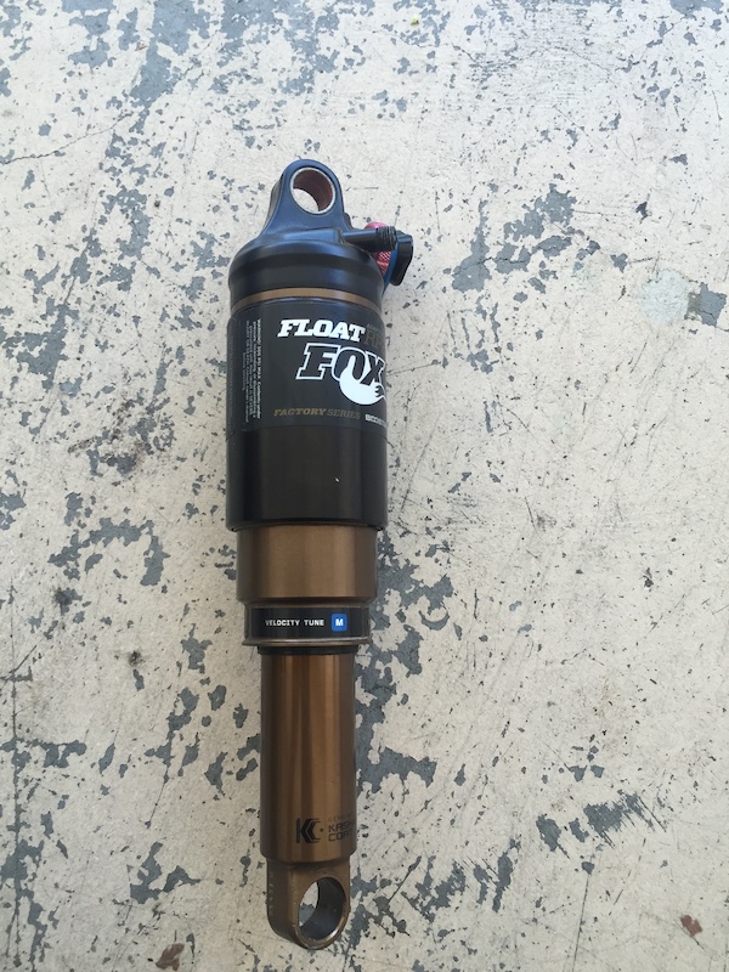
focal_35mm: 29
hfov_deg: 48.2
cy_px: 486
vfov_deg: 61.7
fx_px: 814
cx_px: 364
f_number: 2.2
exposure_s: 1/120
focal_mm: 4.15
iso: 50
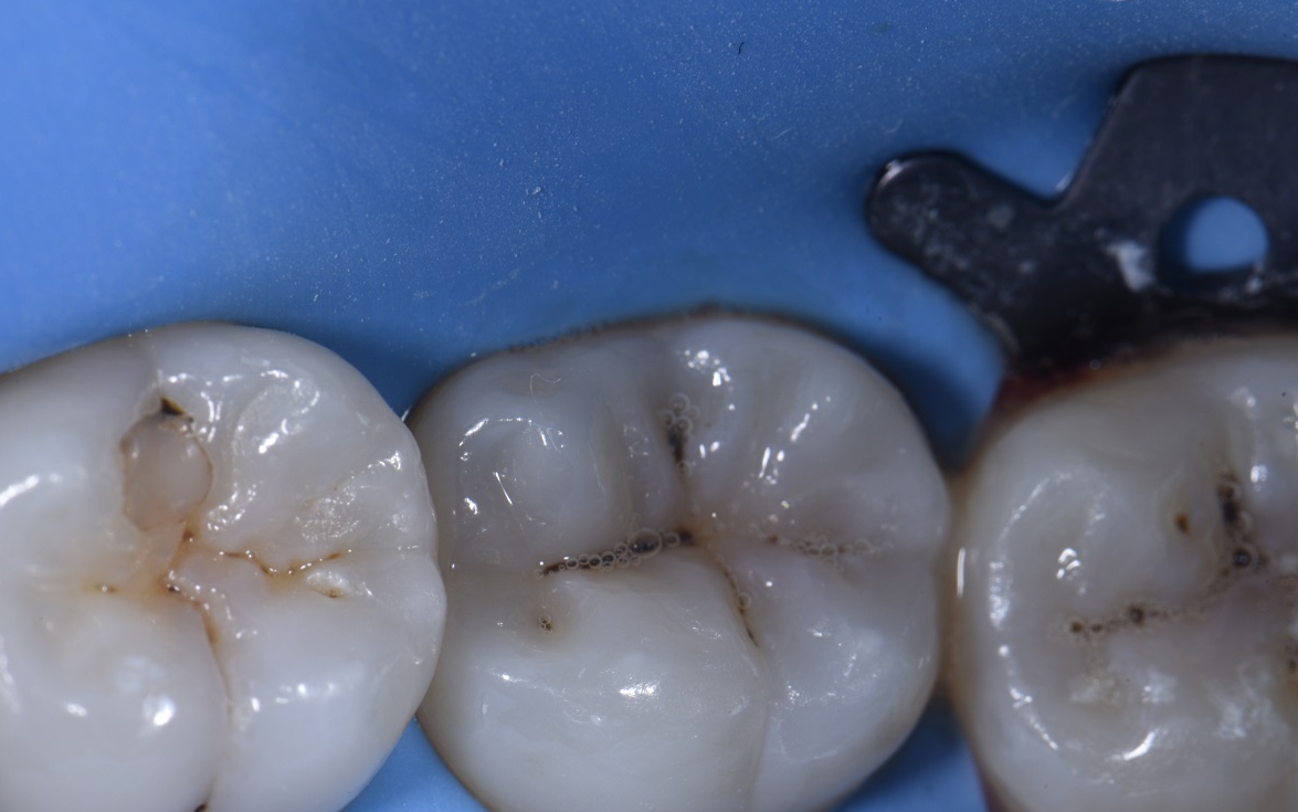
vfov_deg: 9.6
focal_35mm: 137
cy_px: 552
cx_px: 721
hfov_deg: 15.2
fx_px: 4847
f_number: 32
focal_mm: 105
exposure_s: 1/200
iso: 200
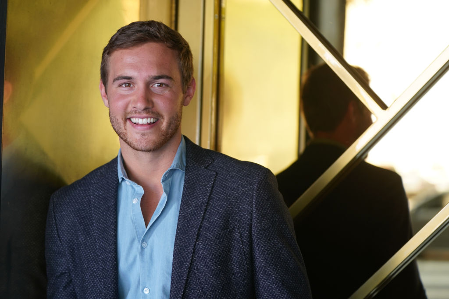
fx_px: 998
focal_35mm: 80
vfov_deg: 17.1
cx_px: 224
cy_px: 150
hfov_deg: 25.4
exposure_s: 1/320
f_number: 2.8
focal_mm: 80
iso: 800
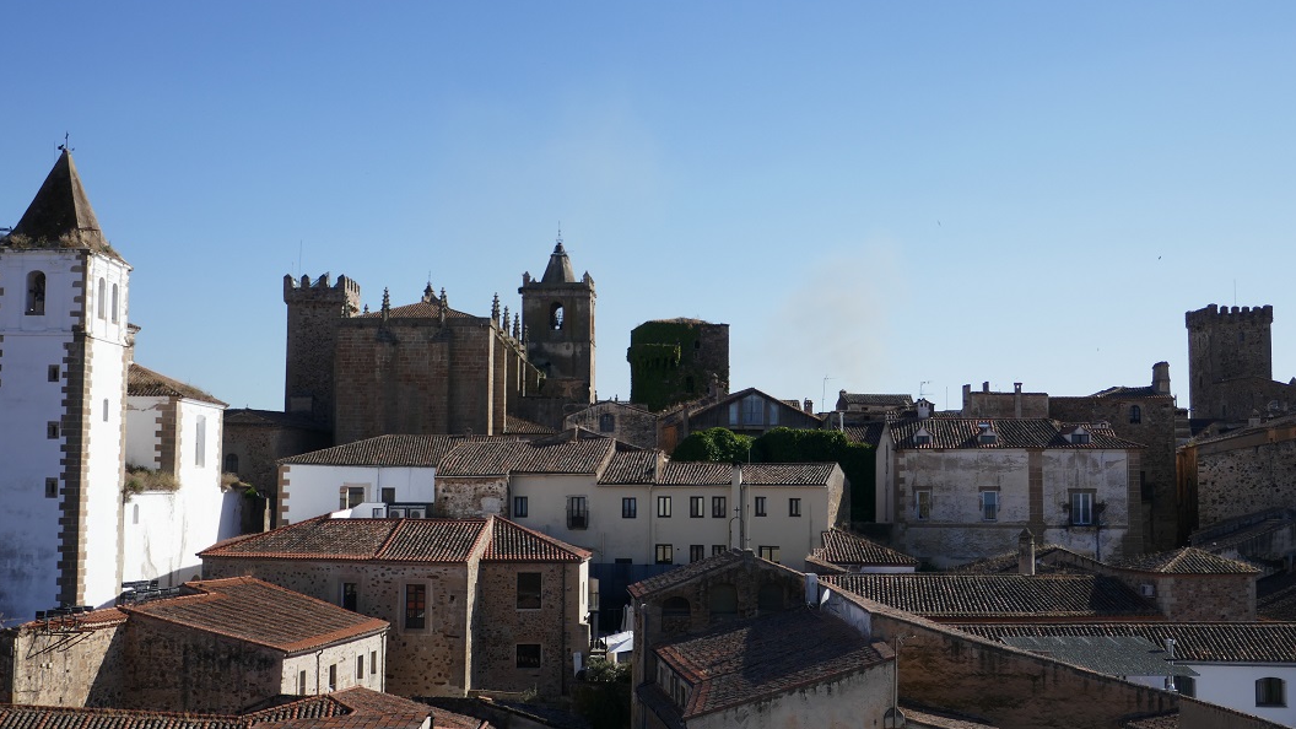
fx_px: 1546
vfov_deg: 26.5
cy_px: 366
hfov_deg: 45.5
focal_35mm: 45
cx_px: 639
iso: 125
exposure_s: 1/1300
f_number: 3.8
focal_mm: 15.1
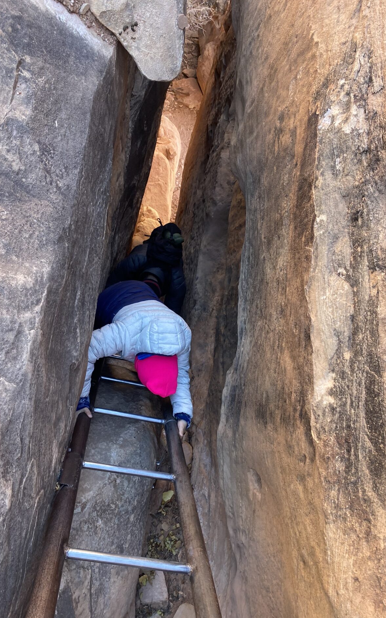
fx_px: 471
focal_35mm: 28
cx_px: 173
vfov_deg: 66.5
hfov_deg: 44.5
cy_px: 311
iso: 80
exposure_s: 1/122
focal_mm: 4.25
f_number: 1.8
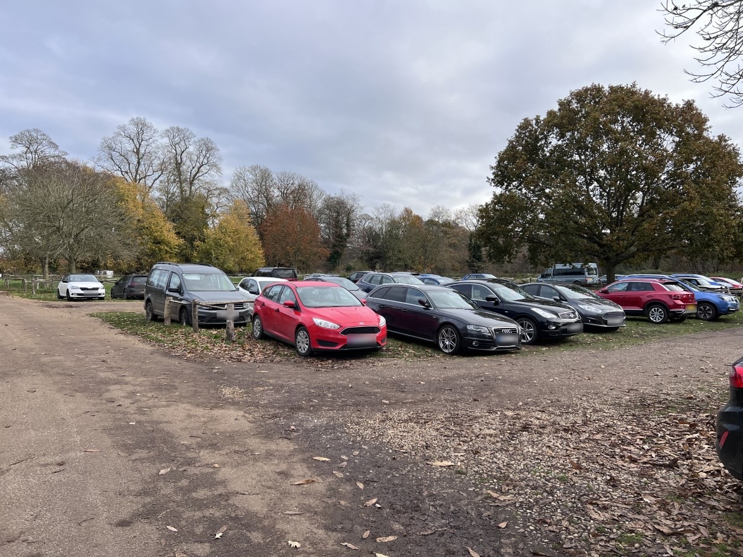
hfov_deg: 67.3
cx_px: 372
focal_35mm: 26
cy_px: 278
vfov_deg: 53.1
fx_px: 558
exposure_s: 1/1019
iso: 50
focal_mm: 5.7
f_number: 1.5
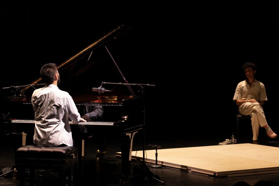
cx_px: 140
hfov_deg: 19.1
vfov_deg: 12.8
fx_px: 829
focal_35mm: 107
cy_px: 93
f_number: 5.2
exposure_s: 1/250
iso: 6400
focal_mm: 107
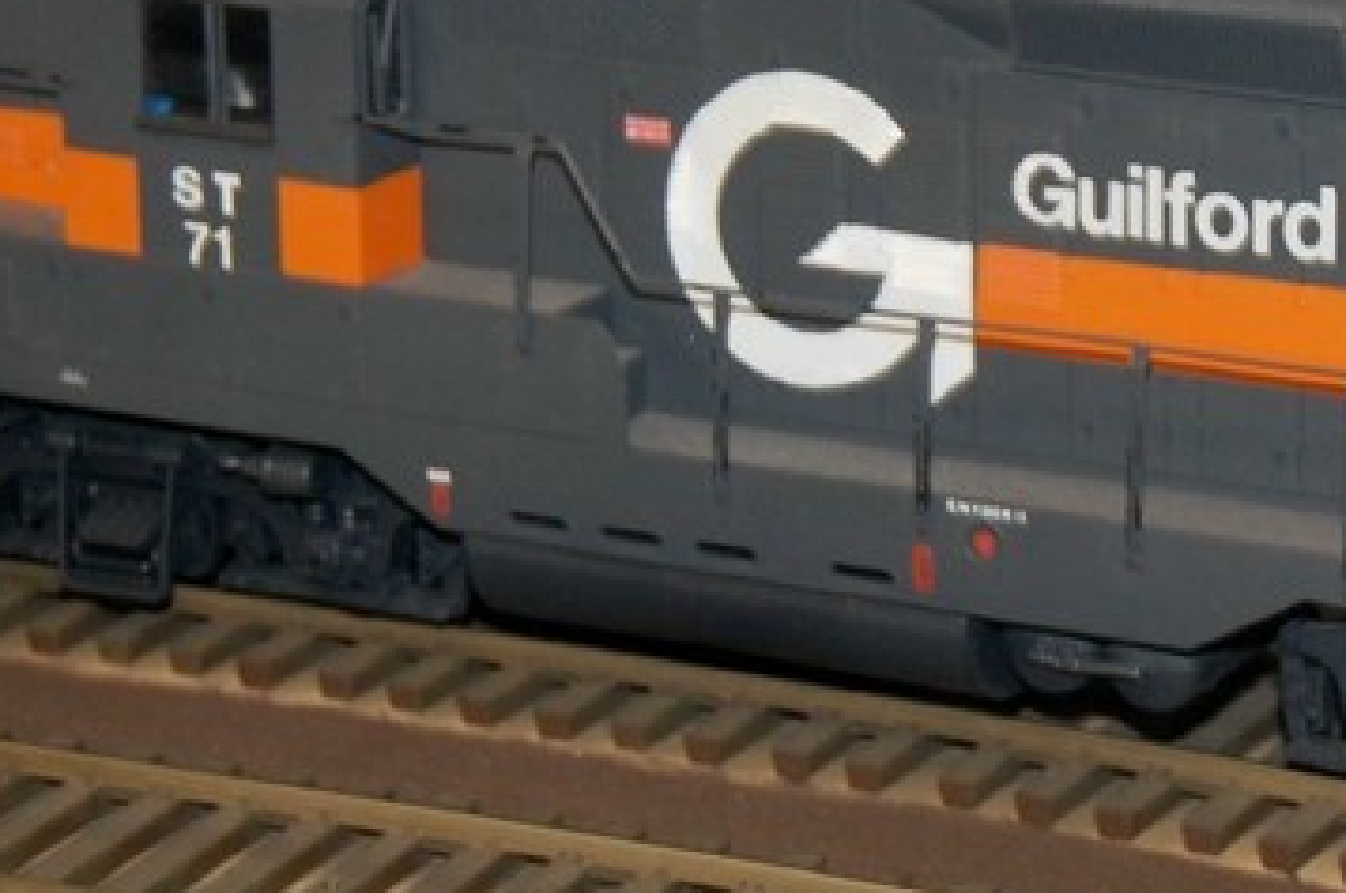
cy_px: 343
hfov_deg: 13.7
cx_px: 1007
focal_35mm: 150
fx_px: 5601
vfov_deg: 9.1
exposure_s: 1/60
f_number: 5.3
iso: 400
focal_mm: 42
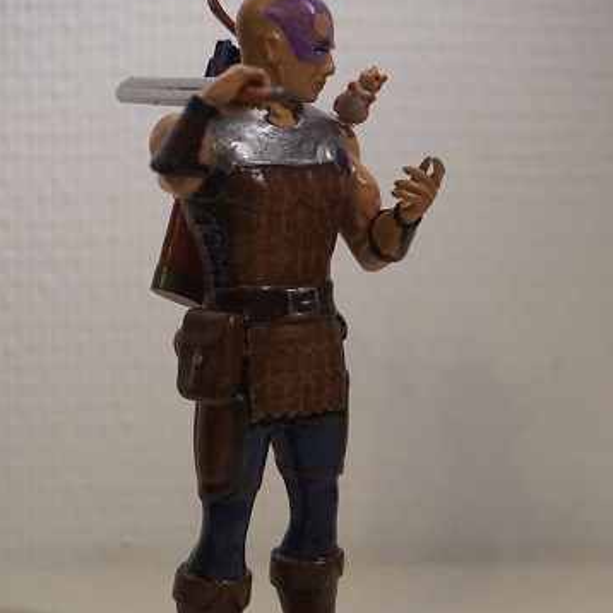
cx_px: 308
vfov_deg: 21.7
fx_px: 1596
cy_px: 385
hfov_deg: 21.7
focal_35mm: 80
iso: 2500
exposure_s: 1/80
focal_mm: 41
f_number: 5.6
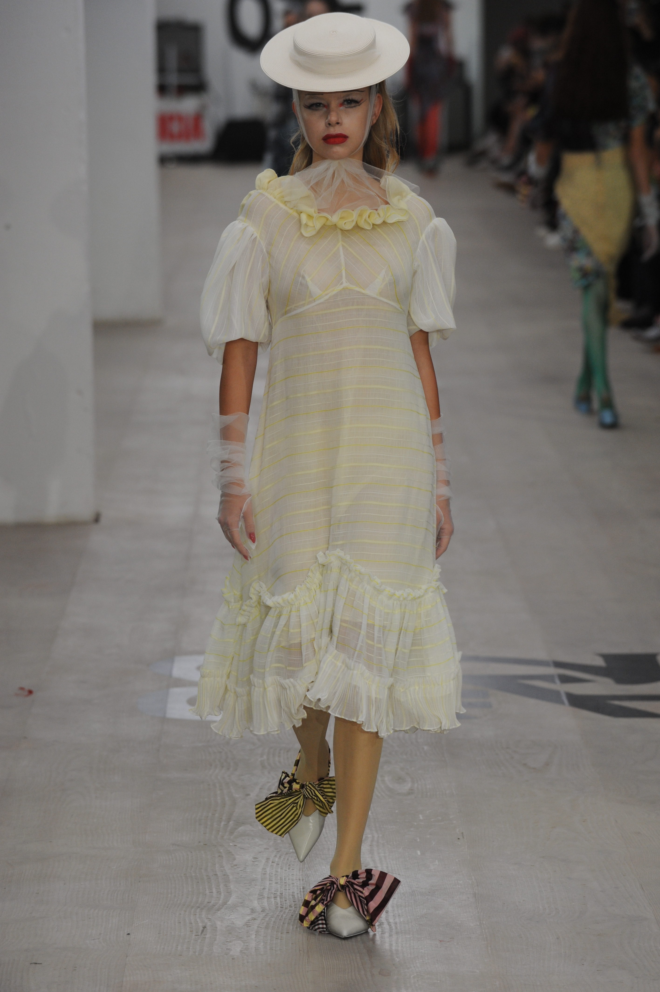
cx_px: 330
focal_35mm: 200
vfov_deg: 10.3
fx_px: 5507
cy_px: 496
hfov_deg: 6.9
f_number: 5
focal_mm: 200
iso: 1250
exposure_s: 1/400
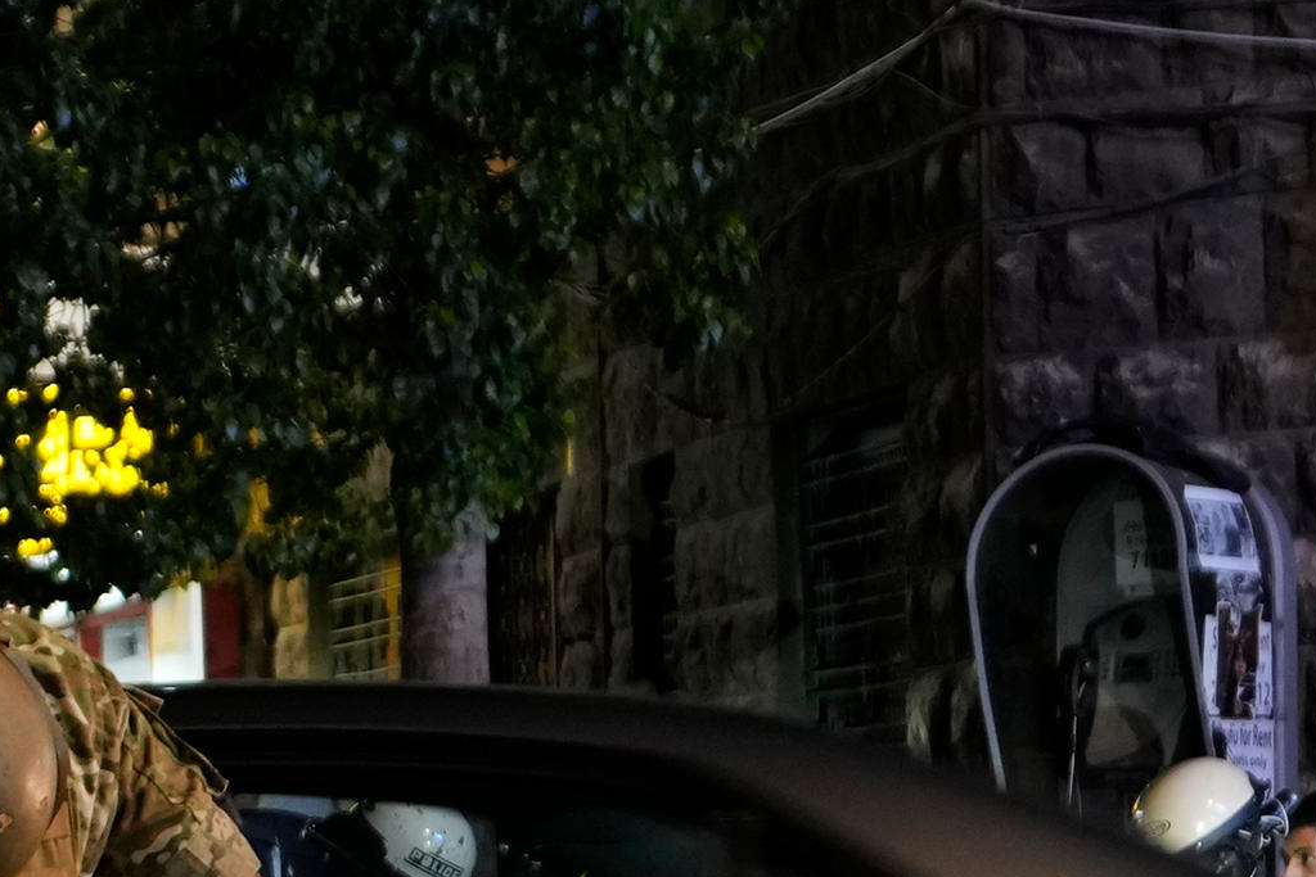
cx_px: -1067
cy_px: 1006
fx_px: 6069
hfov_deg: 11.5
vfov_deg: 8.2
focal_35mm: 166
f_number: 2.8
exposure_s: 1/40
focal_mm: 34
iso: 1000
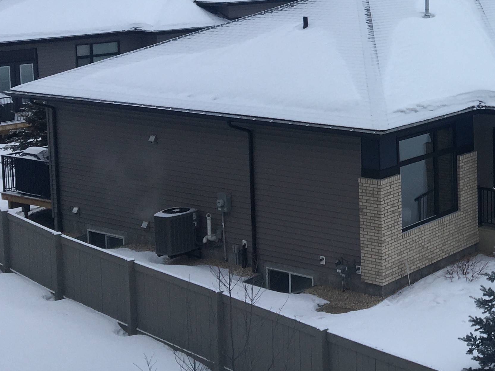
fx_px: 1001
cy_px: 29
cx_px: 574
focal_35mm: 70
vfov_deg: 20.5
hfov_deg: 25.3
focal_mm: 4.15
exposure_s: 1/234
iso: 25
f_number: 2.2
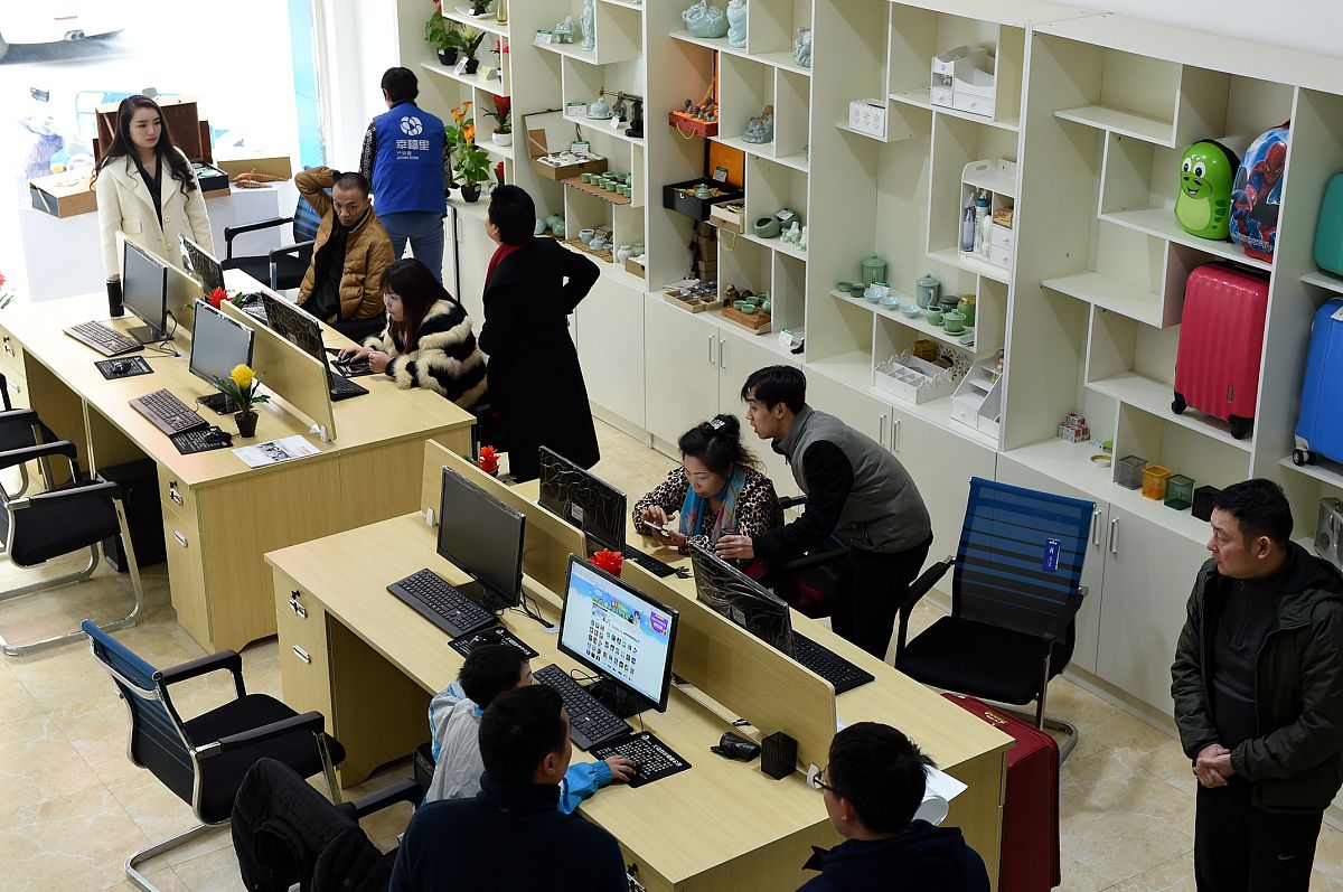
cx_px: 672
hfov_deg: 36.3
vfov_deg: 24.6
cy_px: 446
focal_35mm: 55
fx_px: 2049
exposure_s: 1/50
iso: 1000
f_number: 5
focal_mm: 55
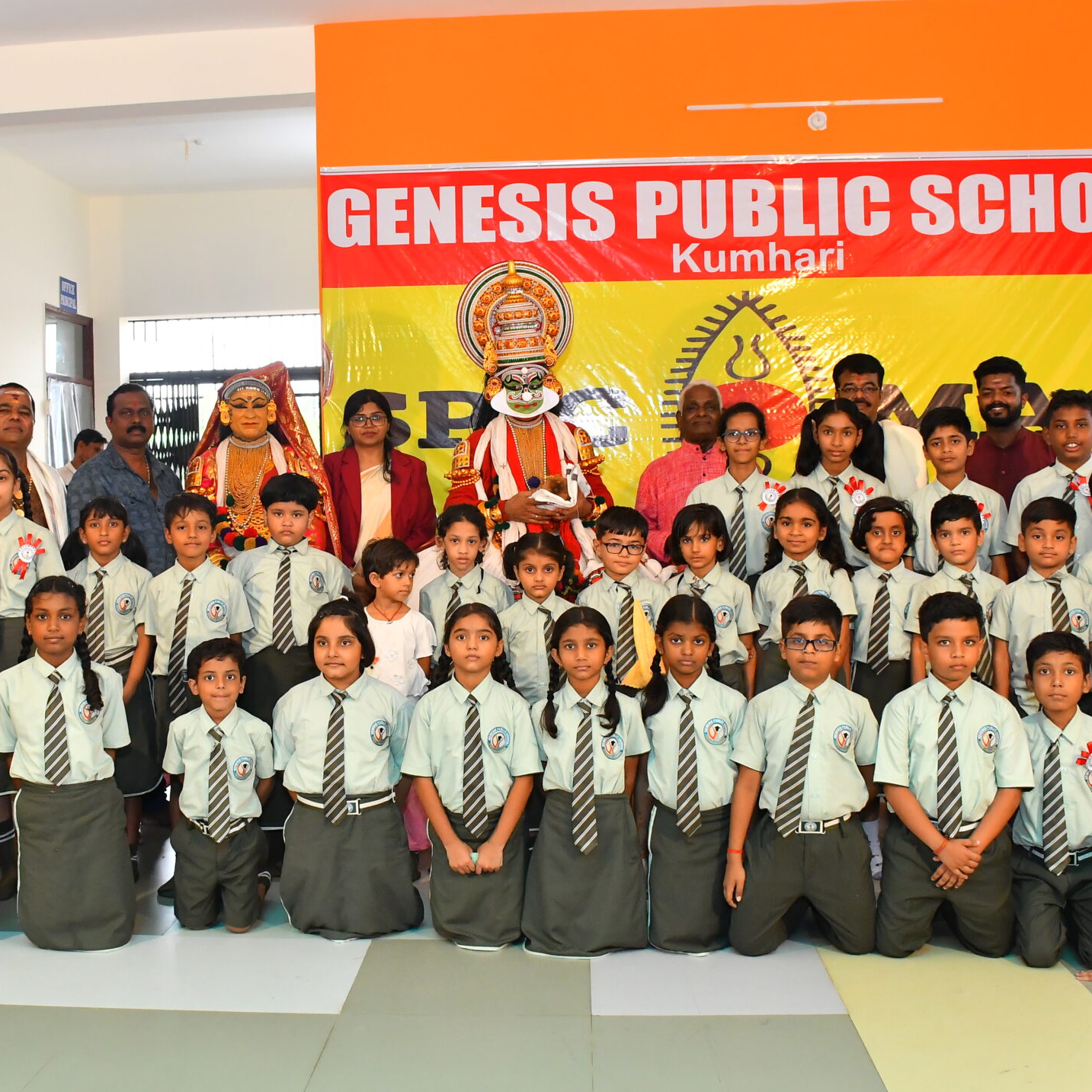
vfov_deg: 40.9
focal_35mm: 41
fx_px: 1463
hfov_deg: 40.7
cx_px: 422
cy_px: 502
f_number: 6.3
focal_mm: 18
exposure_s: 1/160
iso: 1600
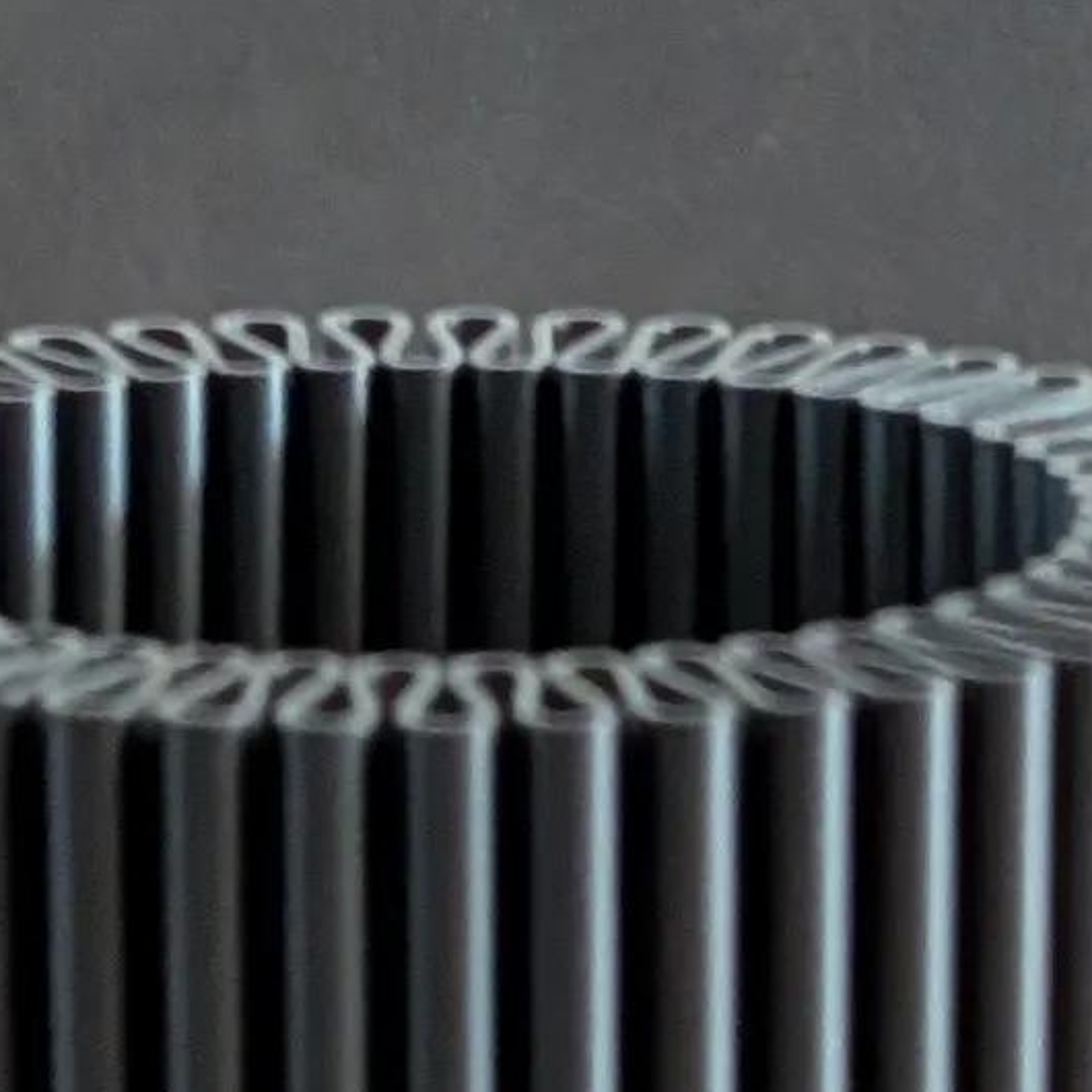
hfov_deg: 5.2
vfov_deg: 5.1
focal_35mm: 334
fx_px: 11921
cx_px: 437
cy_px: 2468
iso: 342
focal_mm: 6.9
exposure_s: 1/14.9
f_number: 1.68
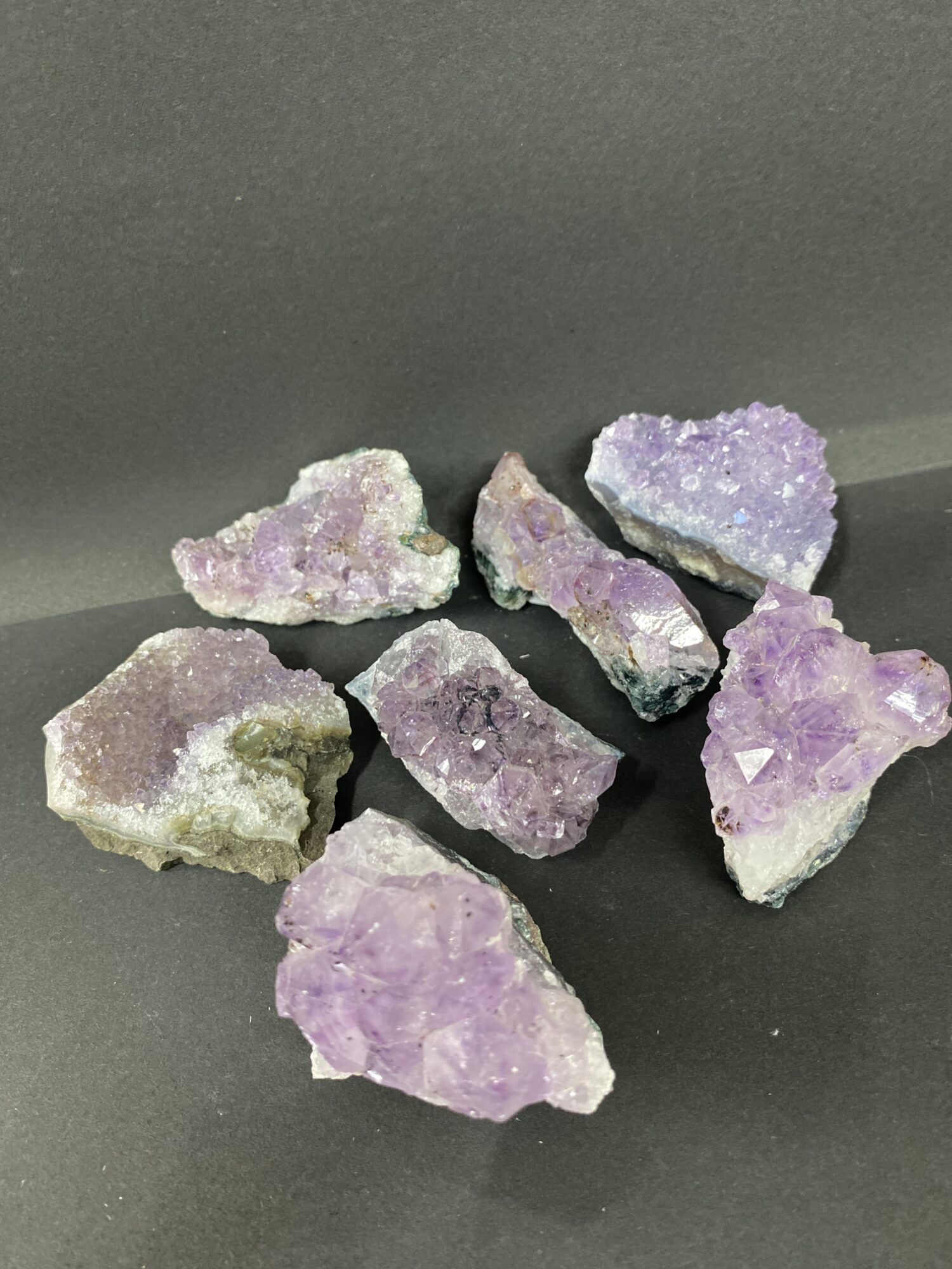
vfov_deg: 67.3
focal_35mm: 26
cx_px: 476
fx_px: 953
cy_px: 634
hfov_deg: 53.1
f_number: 1.8
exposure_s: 1/50
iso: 320
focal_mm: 4.25
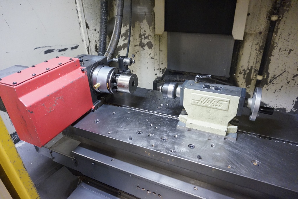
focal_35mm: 24
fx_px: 199
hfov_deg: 73.7
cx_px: 149
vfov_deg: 53.1
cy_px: 100
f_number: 3.5
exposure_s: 1/100
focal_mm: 16
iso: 3200
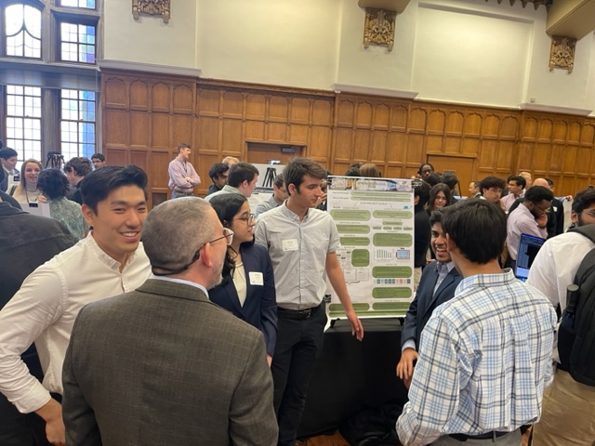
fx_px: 447
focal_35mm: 26
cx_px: 298
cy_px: 223
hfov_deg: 67.3
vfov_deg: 53.1
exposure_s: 1/60
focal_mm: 5.1
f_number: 1.6
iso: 250
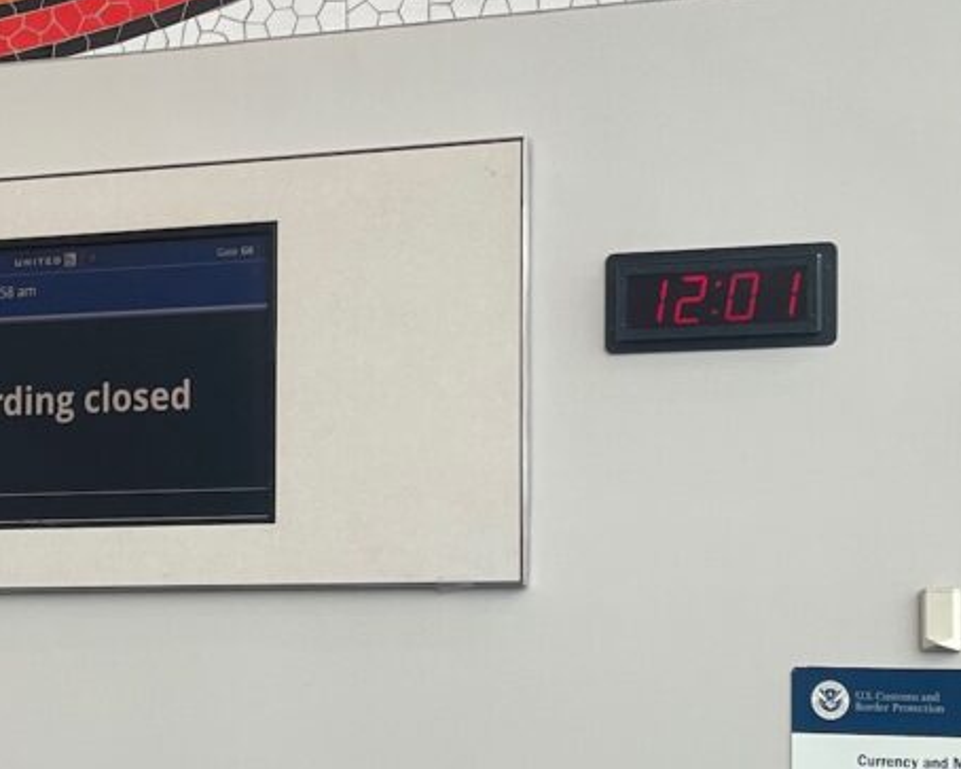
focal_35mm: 141
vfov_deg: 10.9
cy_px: 398
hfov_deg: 13.5
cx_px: -6
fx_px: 4009
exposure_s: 1/99
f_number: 2.2
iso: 32
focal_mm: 7.5
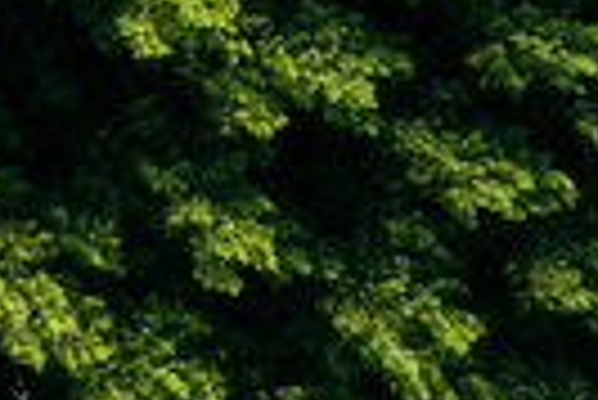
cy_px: -461
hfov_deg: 14.9
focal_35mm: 124
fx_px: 2062
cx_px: -396
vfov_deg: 10.1
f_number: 2.8
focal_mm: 10.26
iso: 100
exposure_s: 1/320
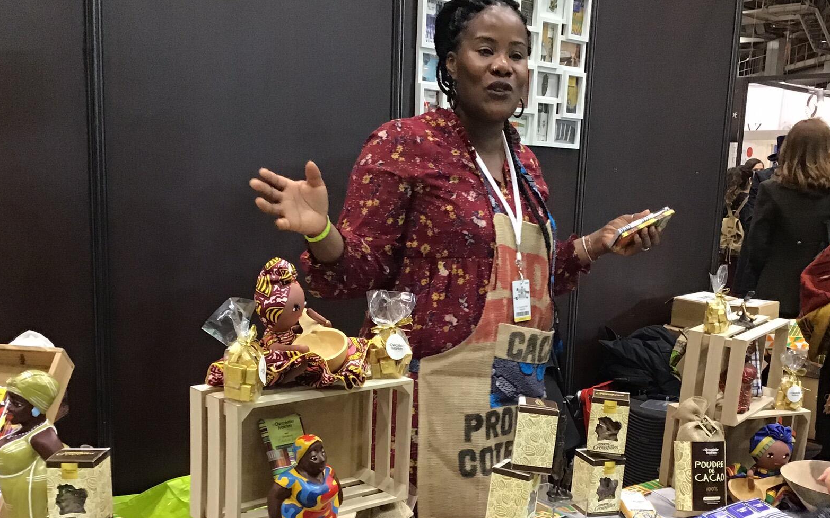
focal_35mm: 43
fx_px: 973
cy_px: 353
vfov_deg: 29.6
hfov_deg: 46.2
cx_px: 444
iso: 250
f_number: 2.4
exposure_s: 1/33
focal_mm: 3.3
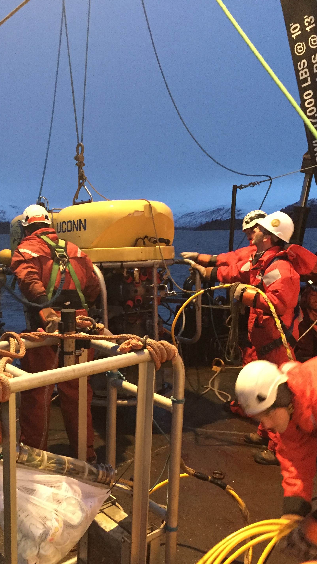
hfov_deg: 32.7
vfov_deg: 55.1
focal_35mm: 36
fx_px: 538
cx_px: 119
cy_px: 319
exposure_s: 1/15
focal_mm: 4.15
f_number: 2.2
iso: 400
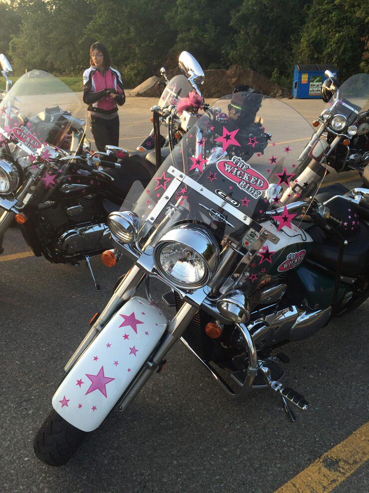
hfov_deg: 48.2
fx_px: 412
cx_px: 184
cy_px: 246
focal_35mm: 29
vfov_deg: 61.7
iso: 32
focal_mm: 4.15
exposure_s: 1/232
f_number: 2.2
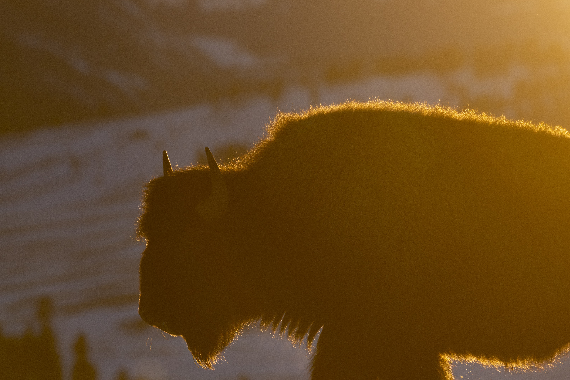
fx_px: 7868
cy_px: 221
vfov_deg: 2.8
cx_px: 368
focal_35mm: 497
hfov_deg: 4.1
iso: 400
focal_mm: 309
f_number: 5.6
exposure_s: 1/1250
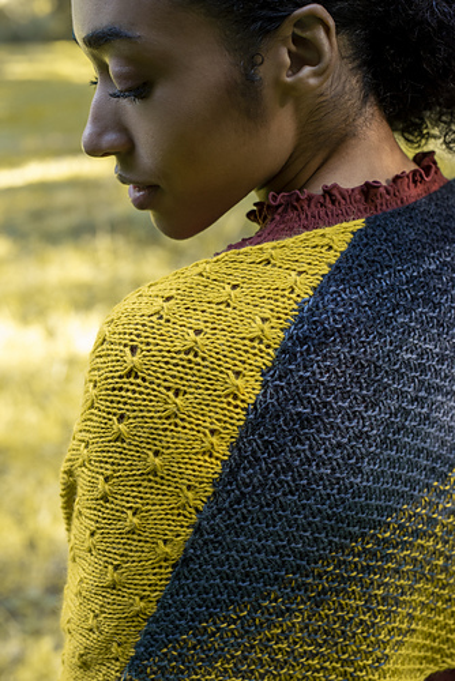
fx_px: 947
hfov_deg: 27.0
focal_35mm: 50
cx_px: 228
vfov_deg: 39.6
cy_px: 340
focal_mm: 50
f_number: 5
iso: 1000
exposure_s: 1/60
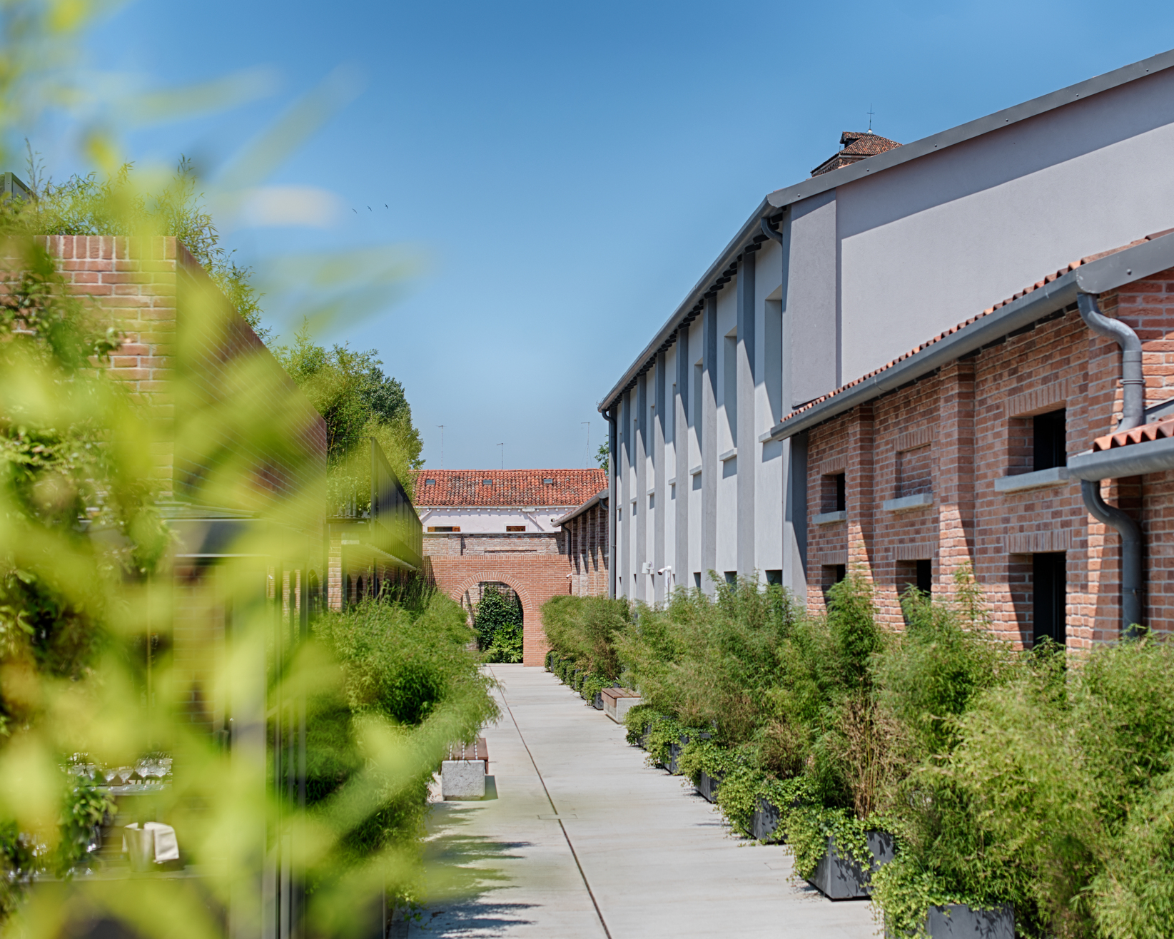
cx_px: 672
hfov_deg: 33.0
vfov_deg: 26.7
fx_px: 1981
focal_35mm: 57
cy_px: 474
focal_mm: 50
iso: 50
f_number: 3.5
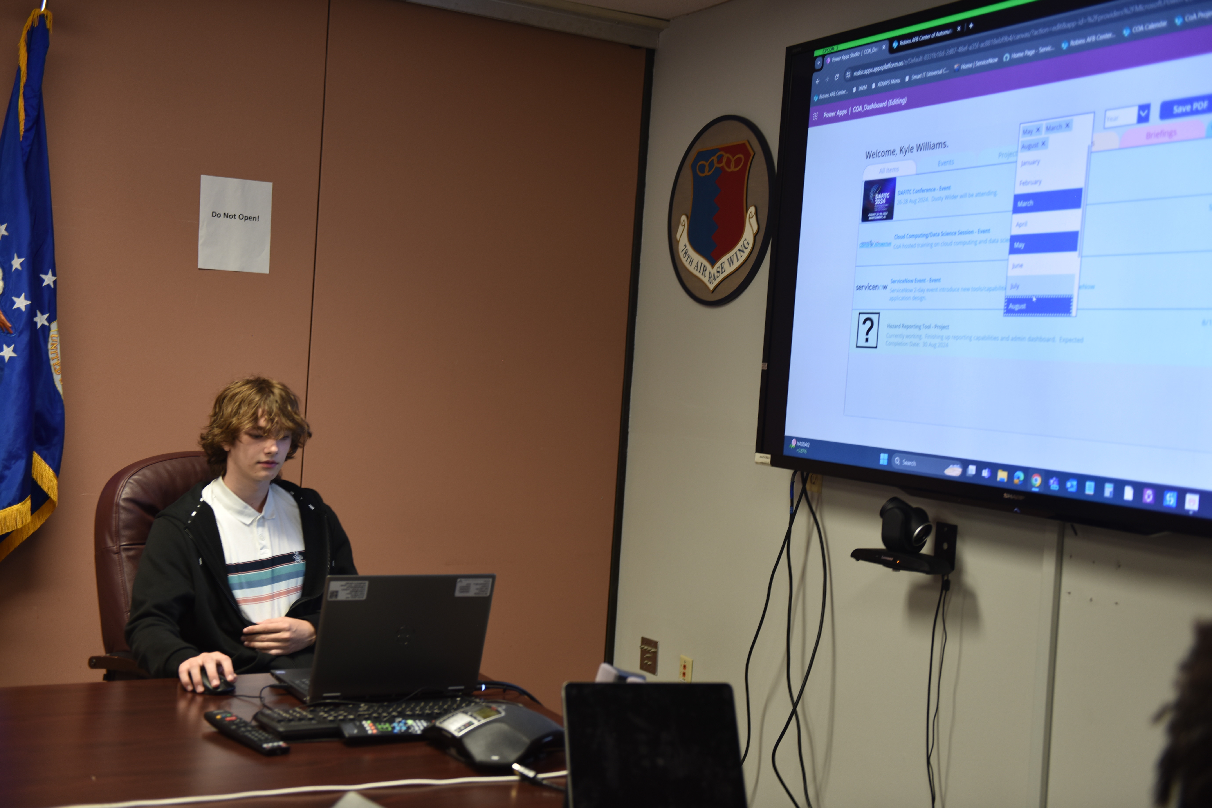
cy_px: 404
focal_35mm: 44
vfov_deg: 30.5
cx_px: 606
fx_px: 1481
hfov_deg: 44.5
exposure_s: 1/20
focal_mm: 44
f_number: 2.8
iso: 250
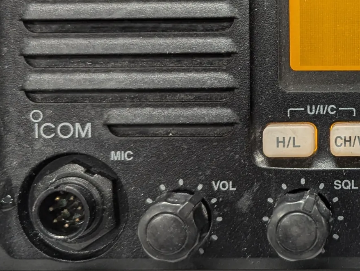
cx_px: 399
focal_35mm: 70
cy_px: 41
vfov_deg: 20.7
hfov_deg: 25.6
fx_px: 729
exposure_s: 1/30
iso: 81
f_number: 1.85
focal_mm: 6.81
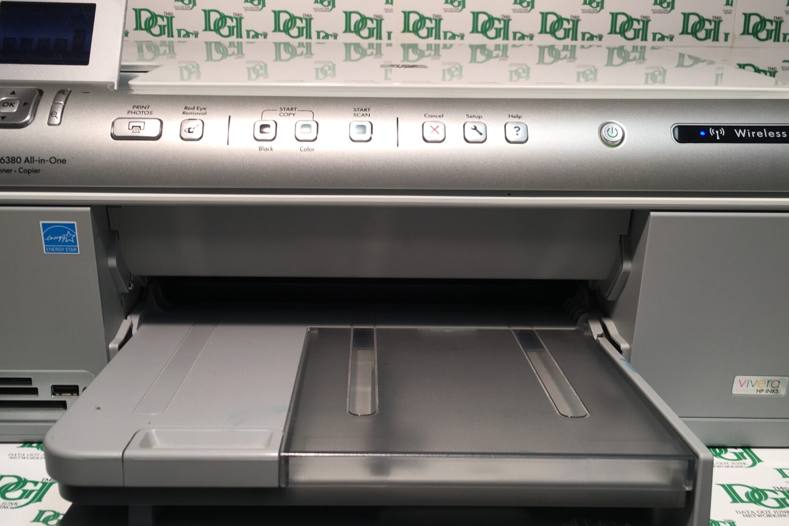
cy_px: 211
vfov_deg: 35.8
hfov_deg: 51.9
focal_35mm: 37
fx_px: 811
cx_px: 374
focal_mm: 4.15
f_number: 2.2
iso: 25
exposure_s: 1/60
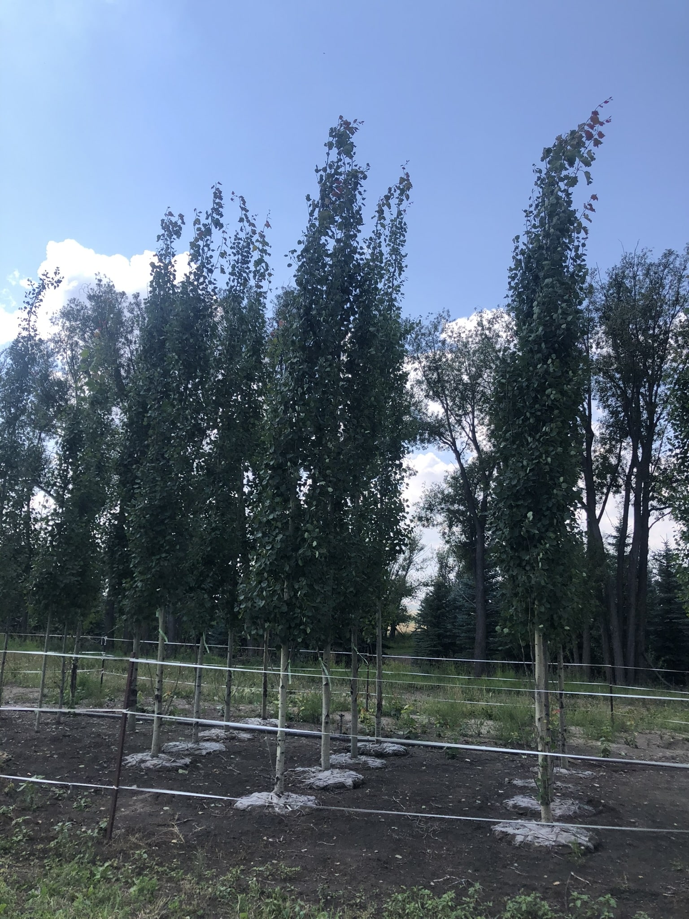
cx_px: 344
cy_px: 460
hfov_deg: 49.7
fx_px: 743
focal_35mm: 28
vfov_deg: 63.4
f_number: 1.8
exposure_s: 1/1621
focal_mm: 3.99
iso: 20
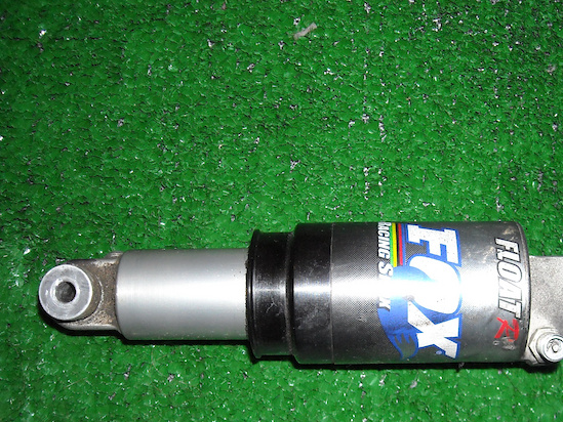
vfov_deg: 28.3
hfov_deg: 37.0
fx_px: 830
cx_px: 386
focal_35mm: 51
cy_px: 301
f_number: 2.8
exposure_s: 1/60
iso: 200
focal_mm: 5.7
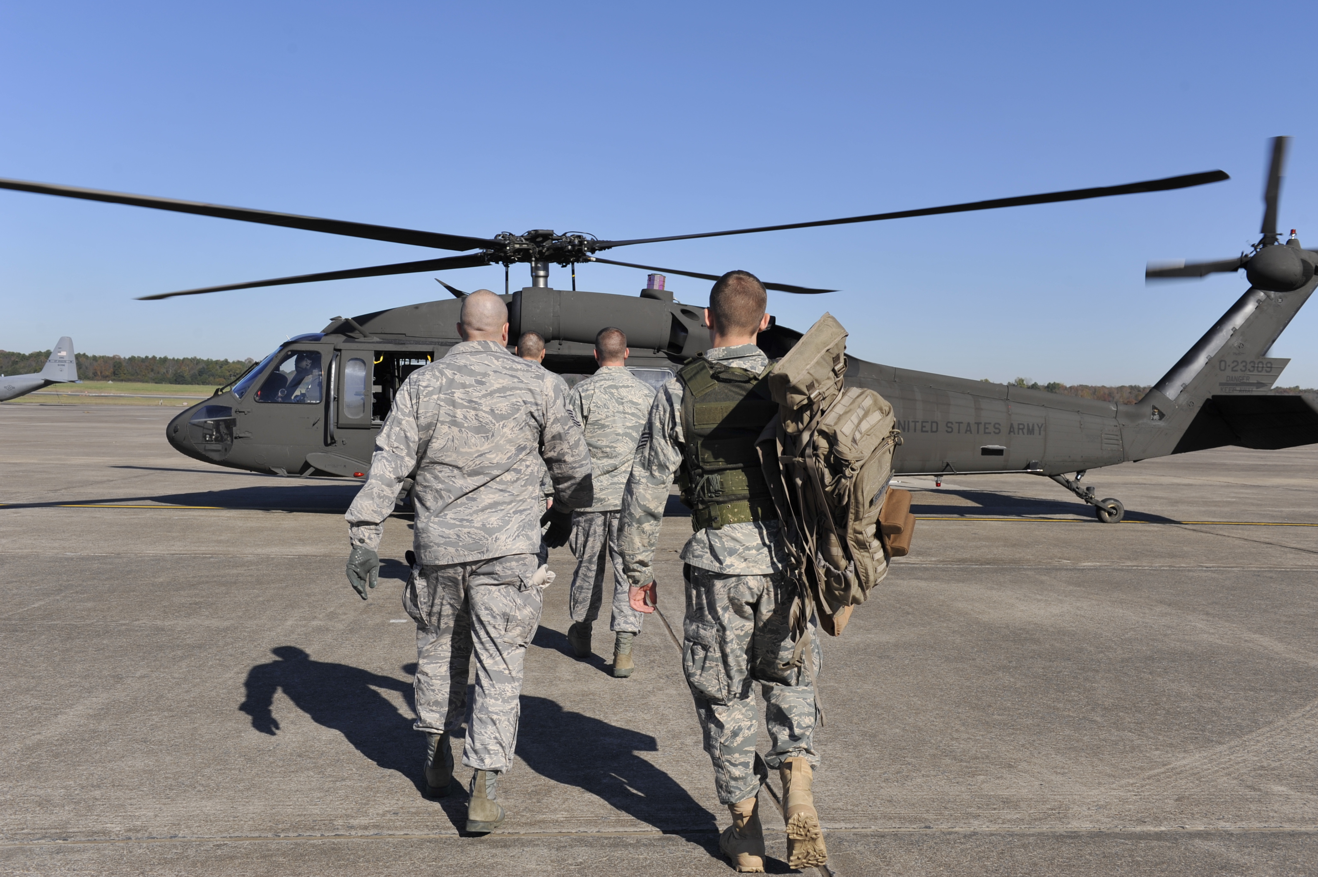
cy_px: 438
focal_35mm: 36
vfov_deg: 36.8
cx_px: 659
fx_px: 1317
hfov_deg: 53.2
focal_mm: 36
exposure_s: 1/640
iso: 200
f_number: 8
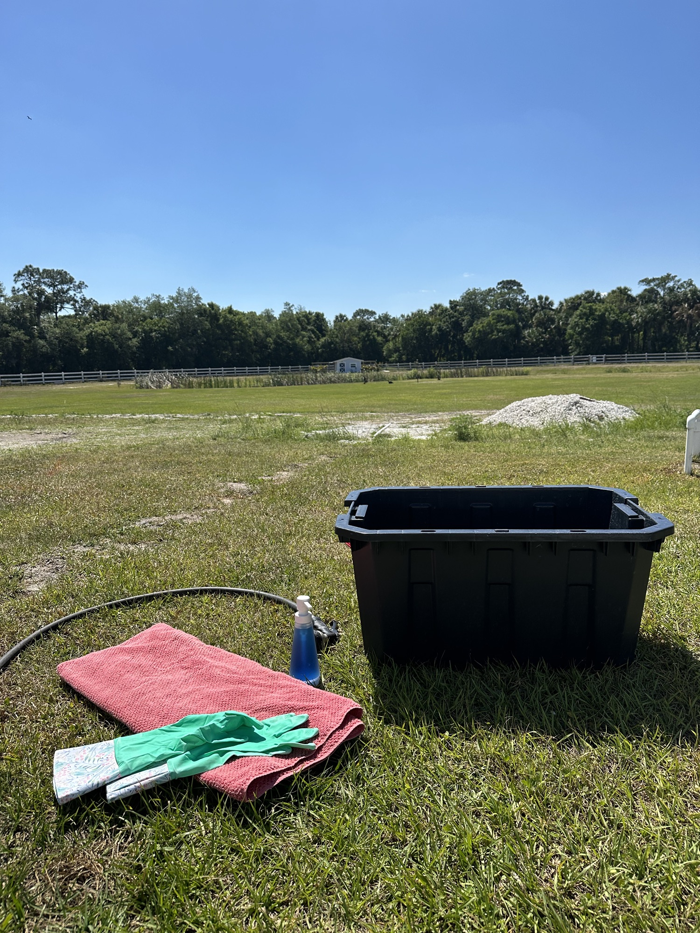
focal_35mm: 24
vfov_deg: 71.6
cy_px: 466
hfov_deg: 56.8
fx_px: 647
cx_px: 350
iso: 80
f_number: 1.78
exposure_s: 1/6211
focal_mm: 6.86
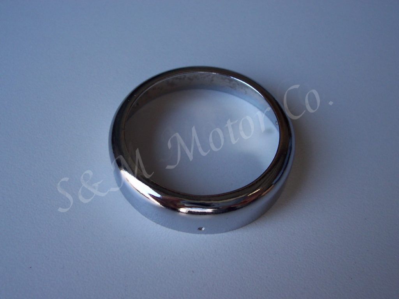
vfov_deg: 38.7
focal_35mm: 37
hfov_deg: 50.1
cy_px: 150
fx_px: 426
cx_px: 200
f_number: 2.8
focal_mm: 5.6
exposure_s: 1/350
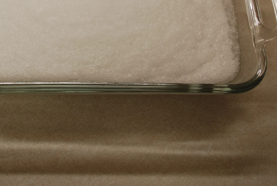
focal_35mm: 54
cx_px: 107
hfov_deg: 36.6
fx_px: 416
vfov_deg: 24.2
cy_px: 9
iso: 200
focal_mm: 18
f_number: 4
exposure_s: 1/60
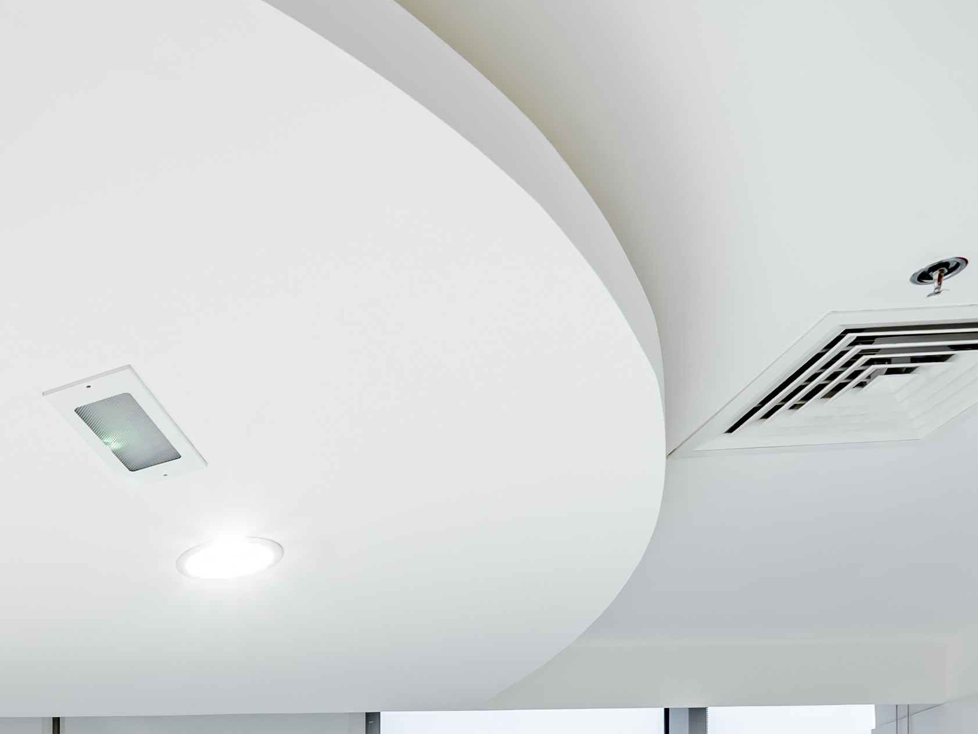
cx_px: -163
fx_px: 1159
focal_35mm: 41
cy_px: 1034
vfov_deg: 27.2
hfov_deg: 36.5
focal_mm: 12
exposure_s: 1/3
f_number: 10
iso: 100
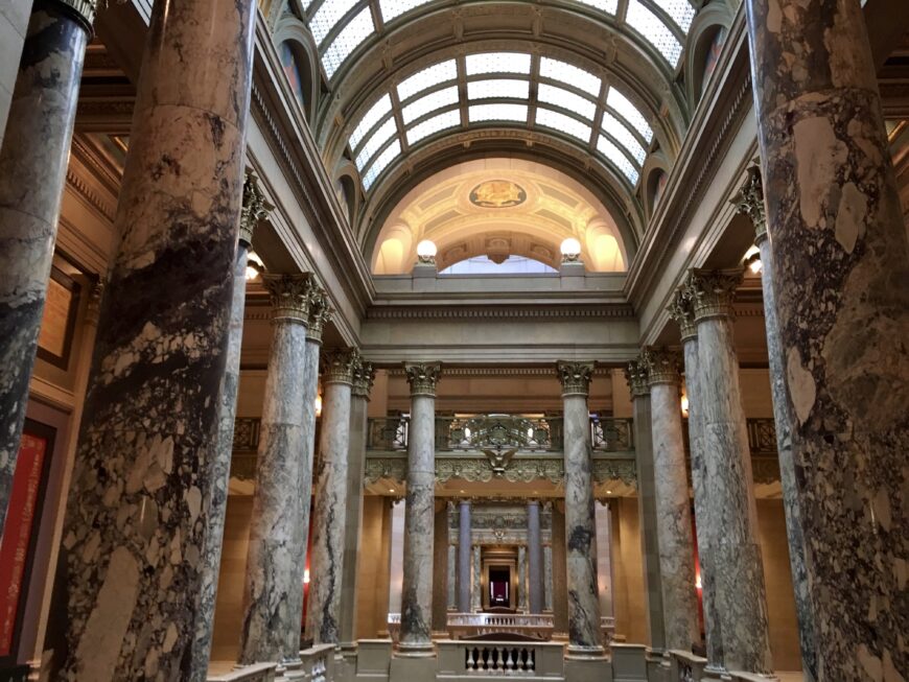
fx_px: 762
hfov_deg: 61.6
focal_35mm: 29
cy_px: 341
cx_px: 454
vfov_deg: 48.2
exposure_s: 1/30
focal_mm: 4.15
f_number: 2.2
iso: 100
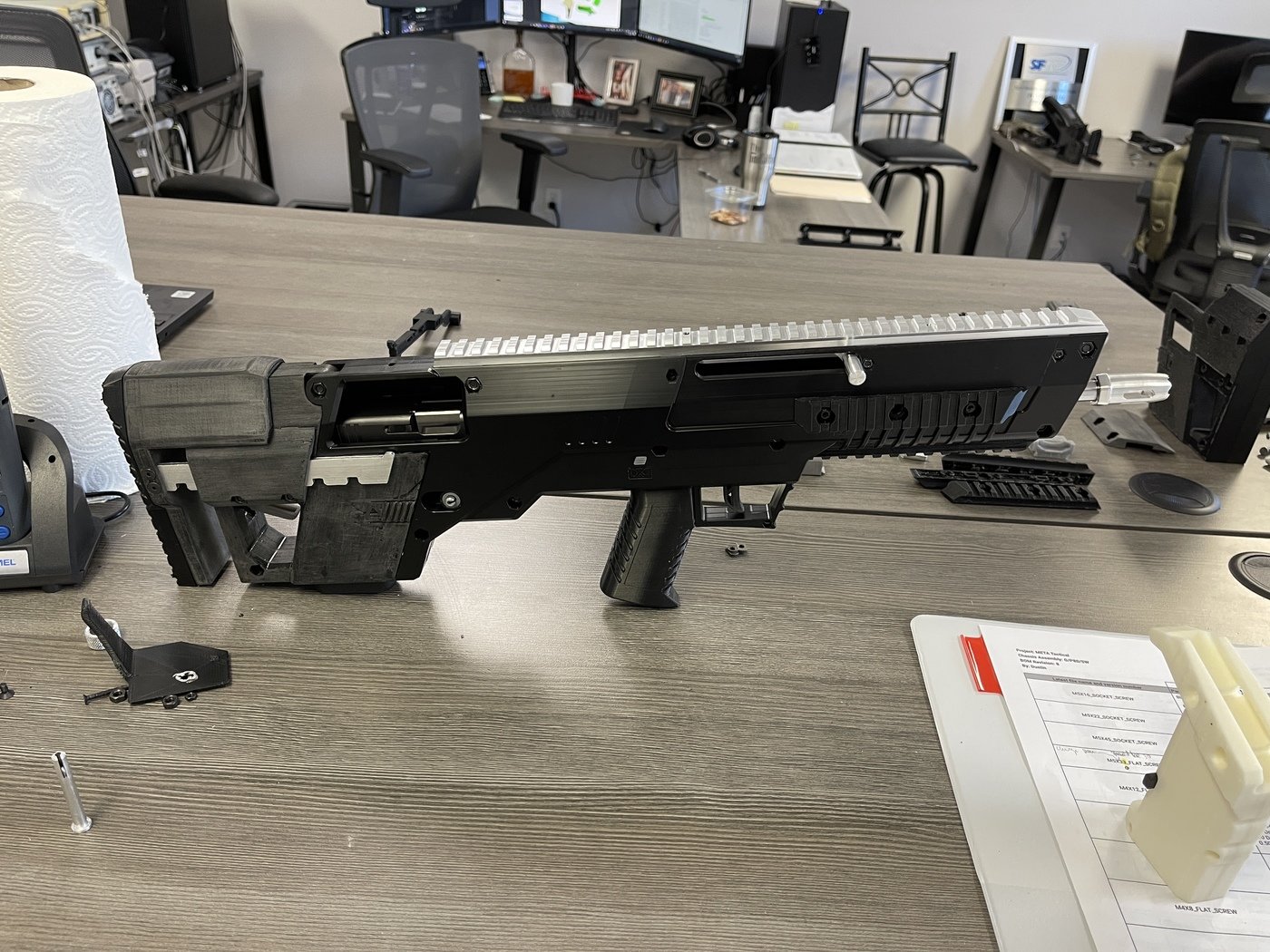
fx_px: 954
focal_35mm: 26
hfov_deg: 67.3
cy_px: 476
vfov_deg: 53.1
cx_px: 635
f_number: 1.6
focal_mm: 5.1
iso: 160
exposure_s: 1/60
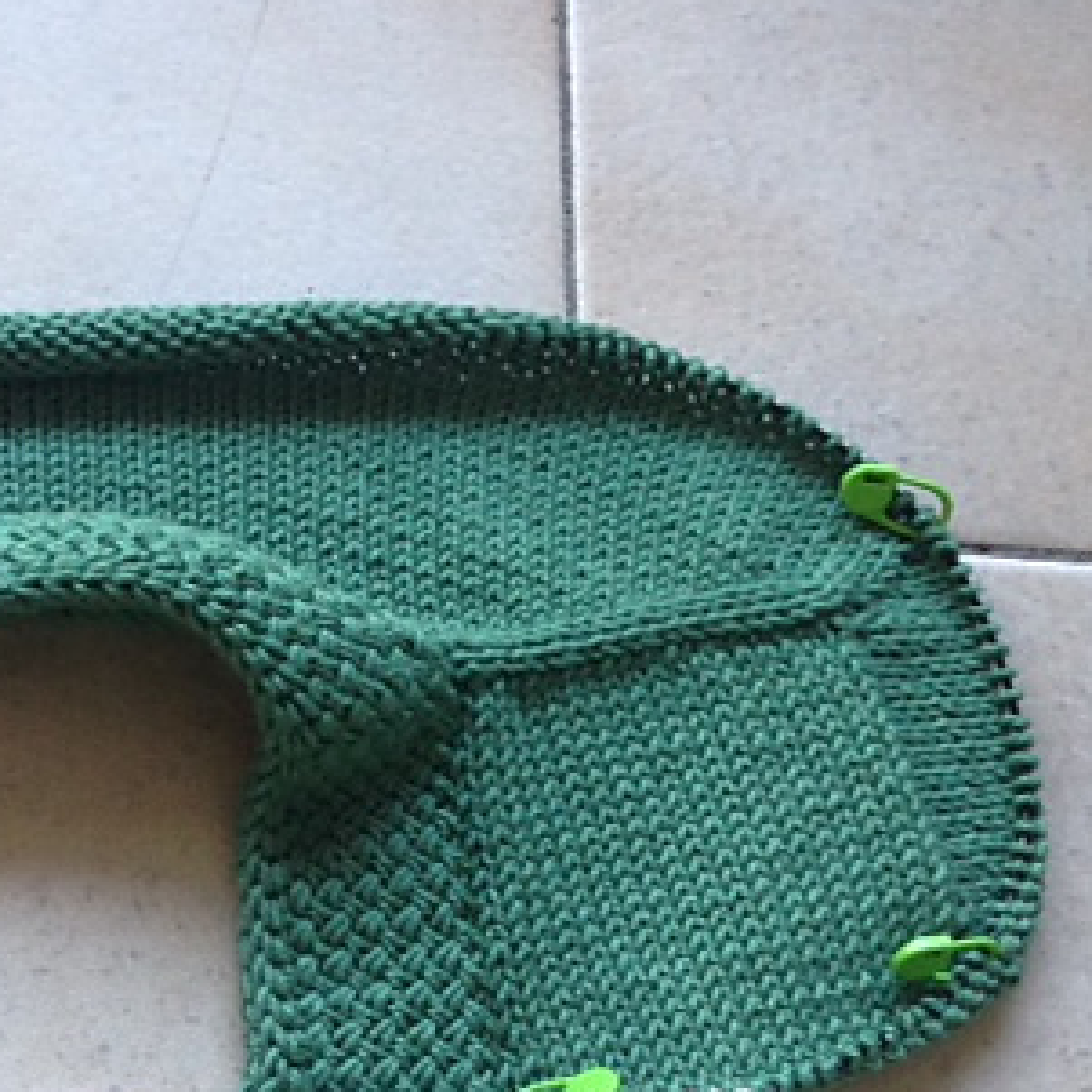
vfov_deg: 27.4
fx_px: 2213
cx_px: -51
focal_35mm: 62
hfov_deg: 26.0
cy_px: 805
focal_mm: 4.12
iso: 100
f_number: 2.4
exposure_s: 1/20
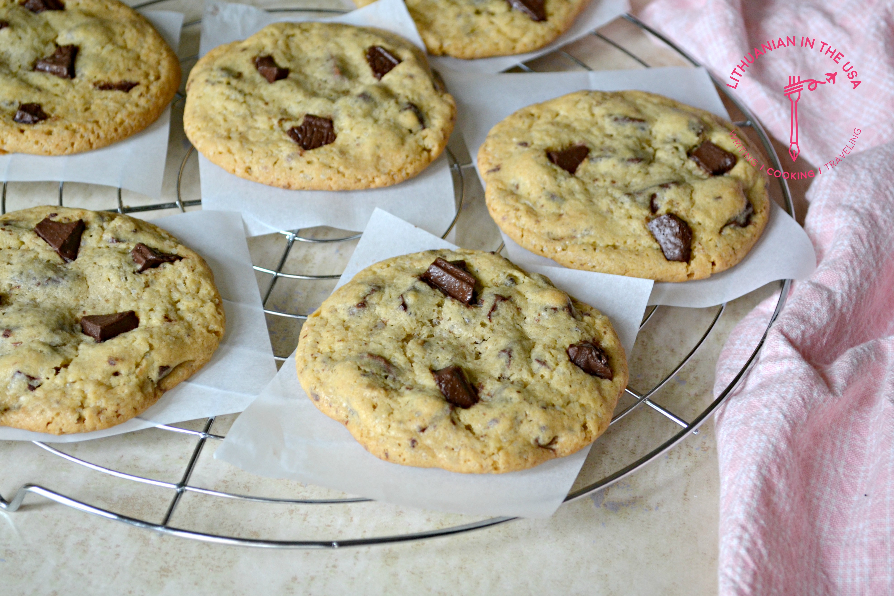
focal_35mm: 72
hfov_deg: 28.1
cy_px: 298
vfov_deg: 18.9
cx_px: 447
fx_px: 1788
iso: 800
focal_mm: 48
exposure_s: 1/30
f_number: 5.3
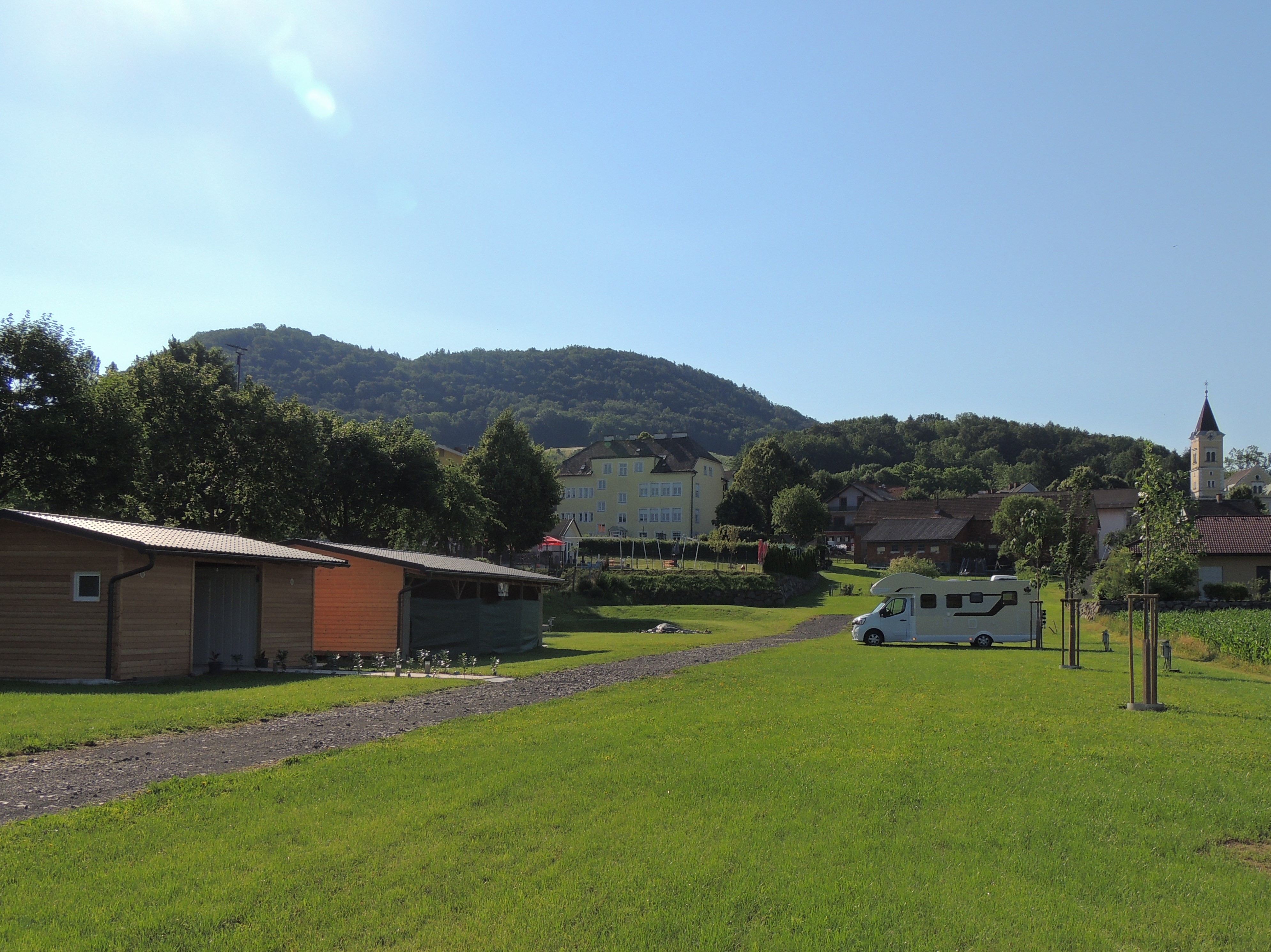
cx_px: 636
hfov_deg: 60.0
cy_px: 476
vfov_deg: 46.8
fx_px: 1101
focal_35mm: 30
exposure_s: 1/1250
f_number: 3.5
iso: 100
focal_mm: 5.3
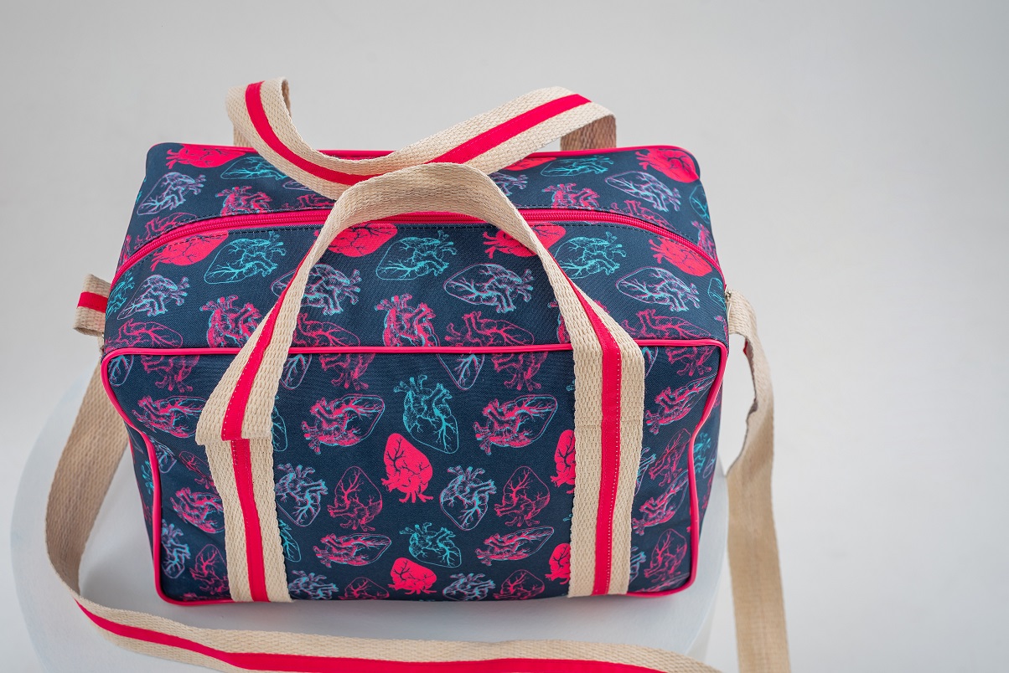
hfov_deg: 39.6
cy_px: 336
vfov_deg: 27.0
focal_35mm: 50
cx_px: 504
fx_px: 1402
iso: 160
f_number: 7.1
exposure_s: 1/160
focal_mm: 50
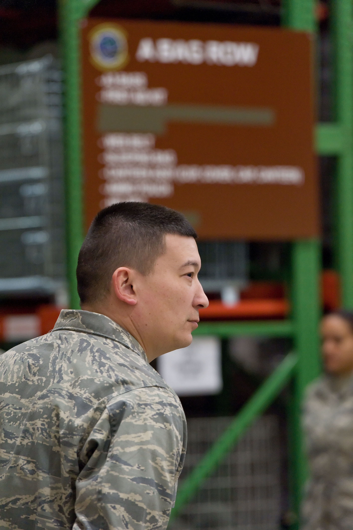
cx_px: 176
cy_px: 265
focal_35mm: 185
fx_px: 2724
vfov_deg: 11.1
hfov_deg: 7.4
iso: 3200
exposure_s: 1/60
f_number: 5
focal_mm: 185
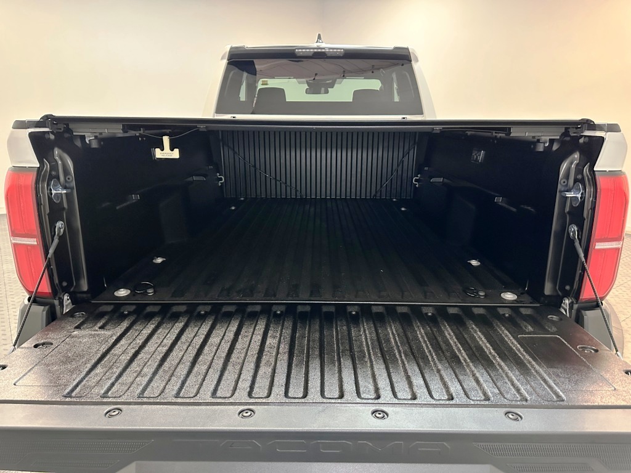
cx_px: 316
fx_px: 437
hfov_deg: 71.6
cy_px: 236
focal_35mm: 24
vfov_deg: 56.8
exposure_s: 1/30
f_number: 1.78
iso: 800
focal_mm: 6.86
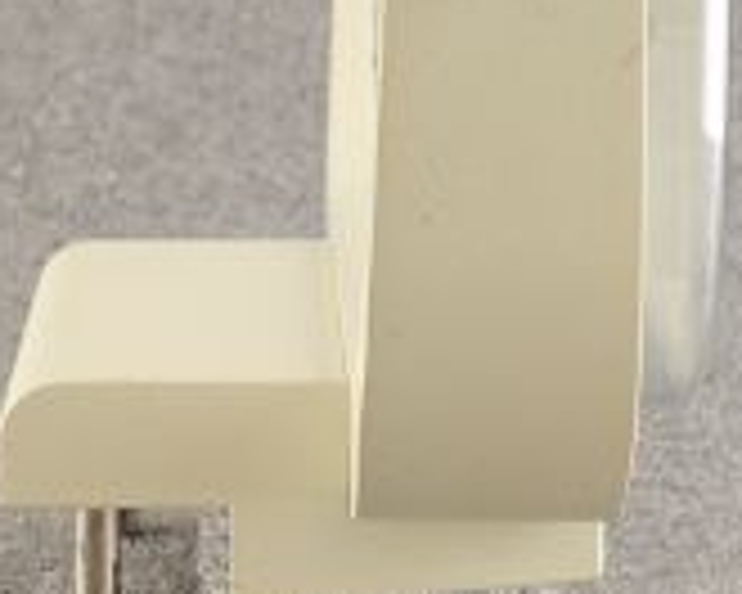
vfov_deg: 8.9
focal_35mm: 171
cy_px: -133
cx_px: 288
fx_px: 3755
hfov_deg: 11.3
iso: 1600
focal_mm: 50
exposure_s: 1/160
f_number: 11
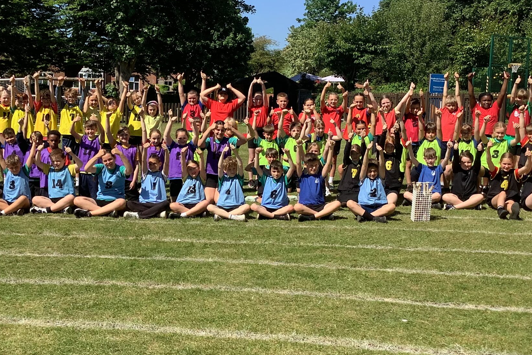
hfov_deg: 39.5
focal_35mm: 50
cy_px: 183
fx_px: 739
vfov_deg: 27.0
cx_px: 228
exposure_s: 1/1031
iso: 25
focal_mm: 3.3
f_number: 2.4
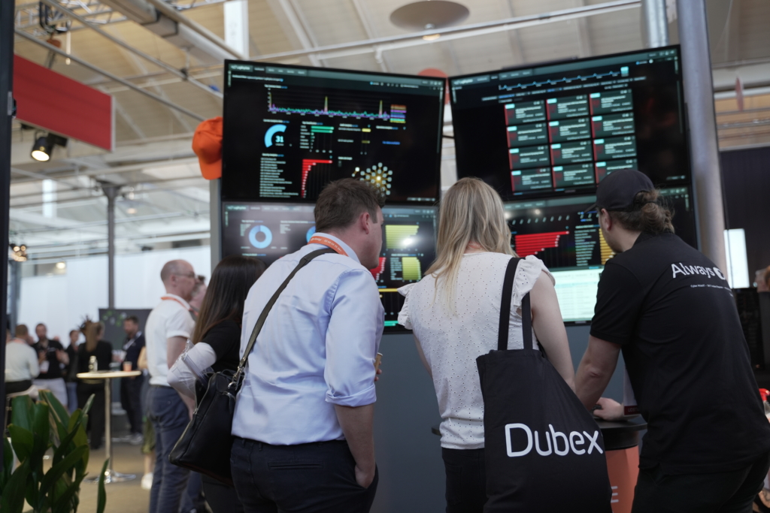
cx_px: 385
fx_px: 813
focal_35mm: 38
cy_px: 256
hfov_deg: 50.7
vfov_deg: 35.1
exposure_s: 1/100
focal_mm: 38
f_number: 2.8
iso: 640
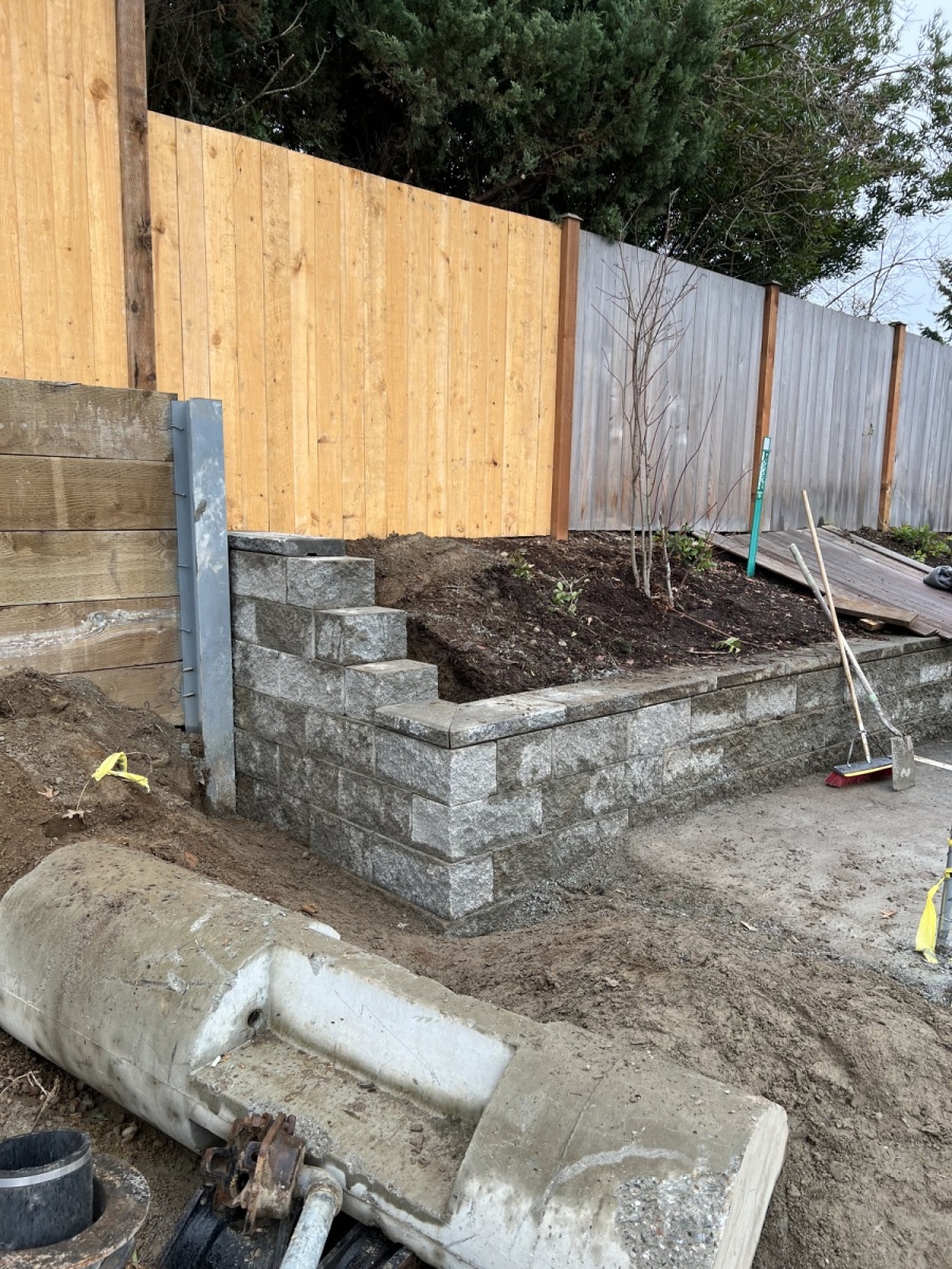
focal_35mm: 26
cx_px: 476
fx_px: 953
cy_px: 634
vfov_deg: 67.3
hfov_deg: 53.1
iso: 50
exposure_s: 1/121
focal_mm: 5.7
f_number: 1.5
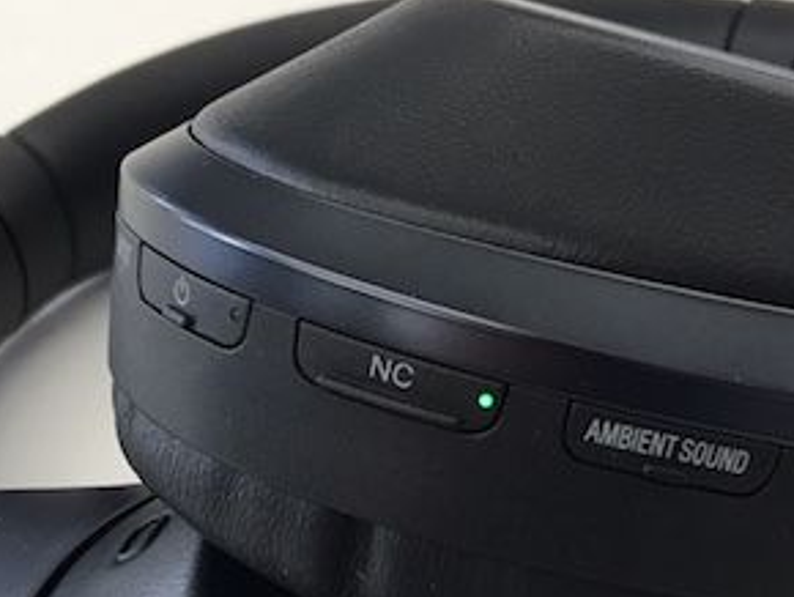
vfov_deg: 18.4
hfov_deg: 24.6
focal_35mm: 79
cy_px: 541
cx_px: 496
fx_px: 1814
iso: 32
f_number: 2.2
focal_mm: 4.15
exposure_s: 1/17
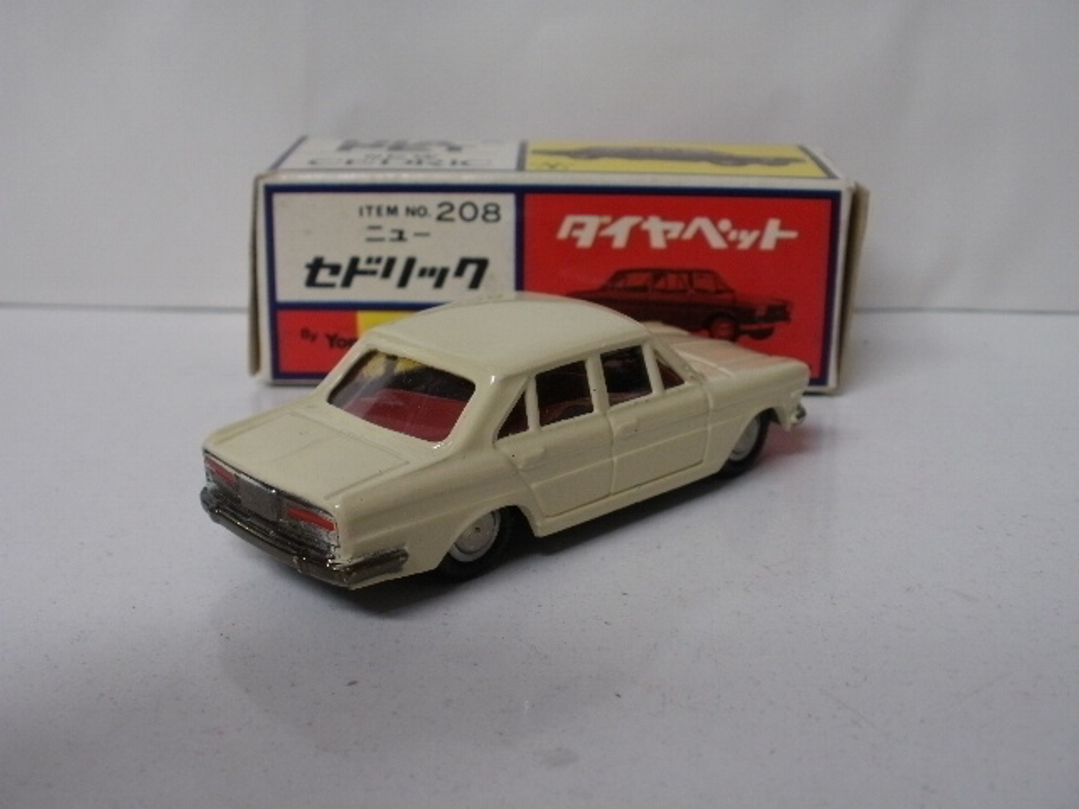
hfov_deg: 42.9
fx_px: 1372
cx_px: 540
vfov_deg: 32.9
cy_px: 404
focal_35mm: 44
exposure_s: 1/15
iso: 125
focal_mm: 7.7
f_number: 4
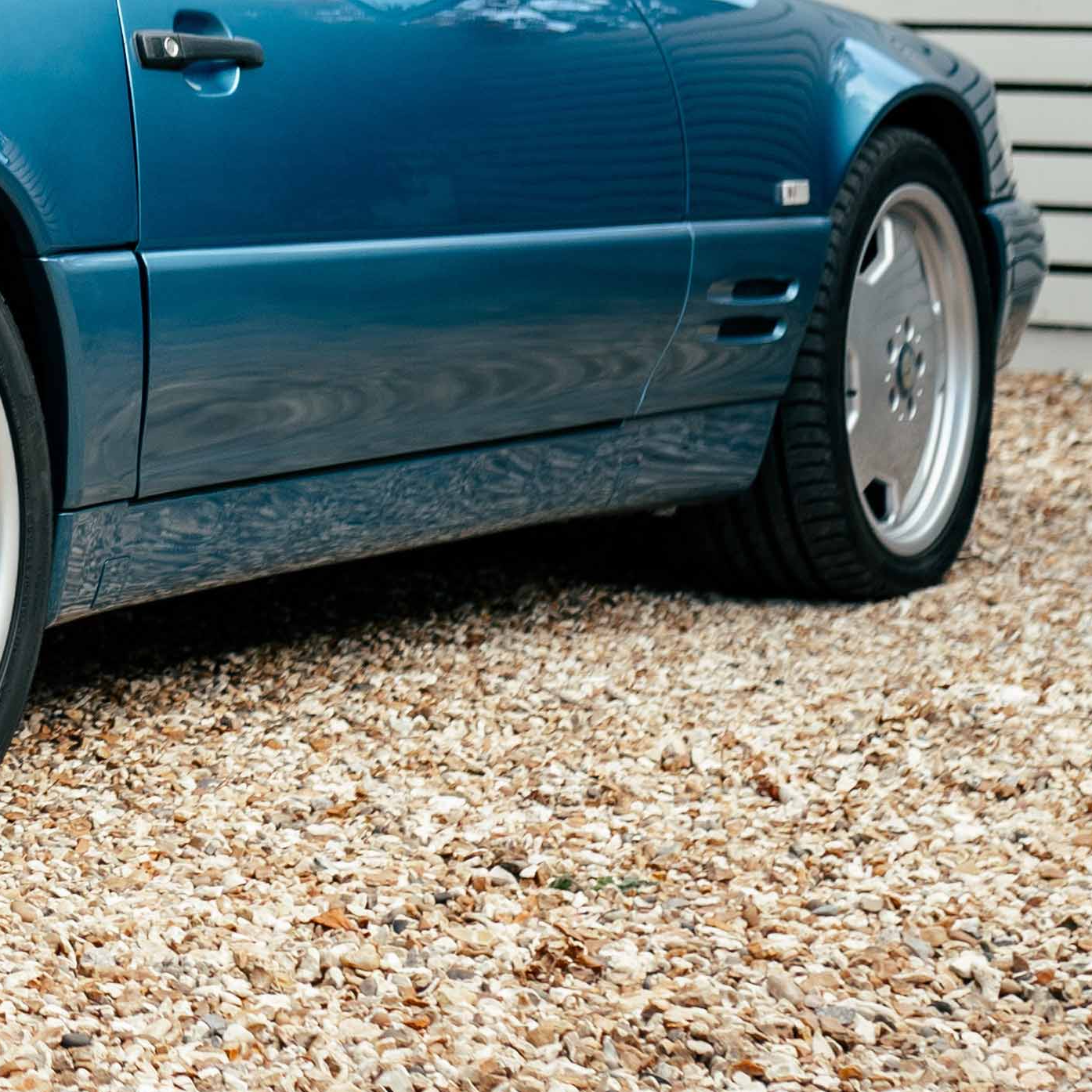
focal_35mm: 128
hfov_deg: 12.8
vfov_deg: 13.5
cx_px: -660
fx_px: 4568
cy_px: 150
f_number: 2.8
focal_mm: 35
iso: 200
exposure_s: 1/1250
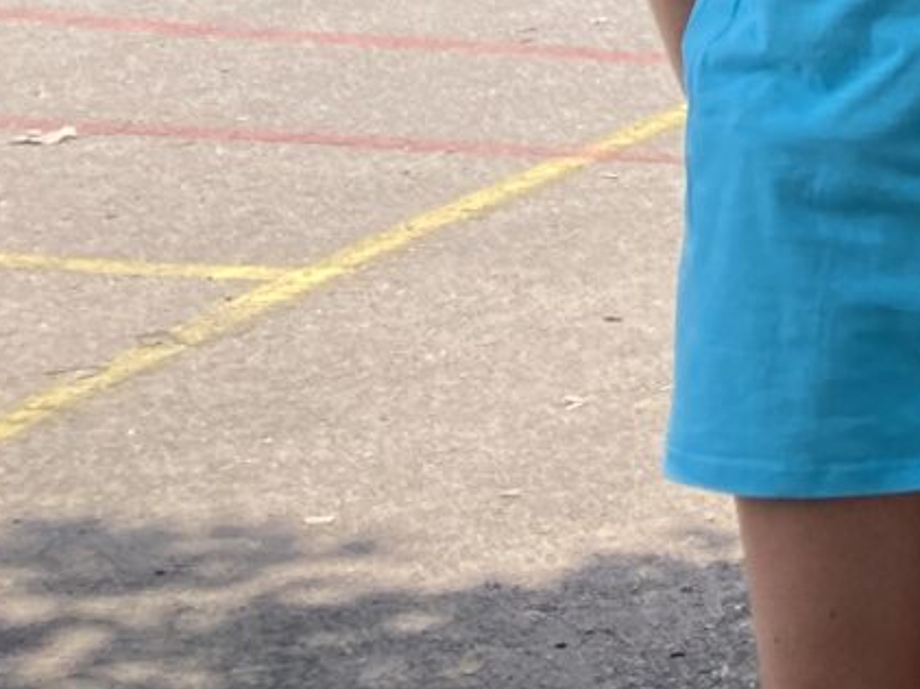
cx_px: 2204
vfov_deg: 10.1
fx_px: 3612
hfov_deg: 11.8
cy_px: -702
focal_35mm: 136
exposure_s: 1/428
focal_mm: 3.99
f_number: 1.8
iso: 20
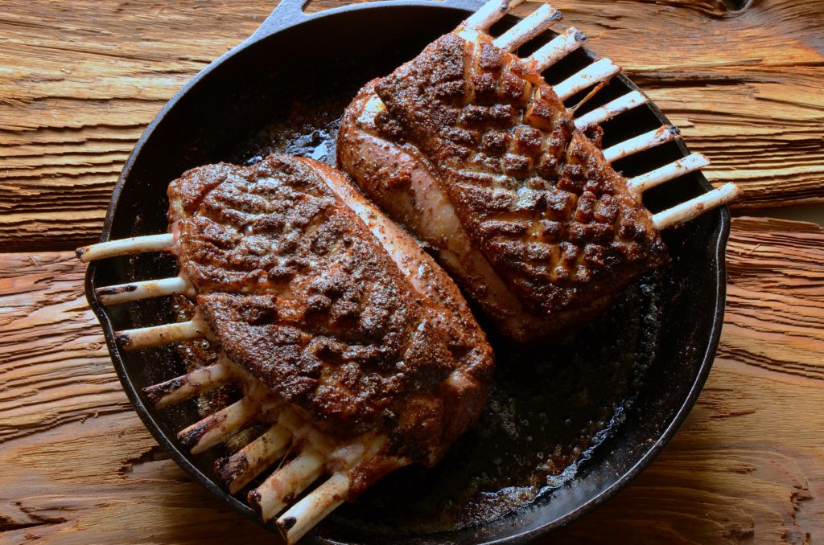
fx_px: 1199
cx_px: 412
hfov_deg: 37.9
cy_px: 272
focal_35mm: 52
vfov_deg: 25.6
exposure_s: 1
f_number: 13
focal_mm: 35
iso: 250
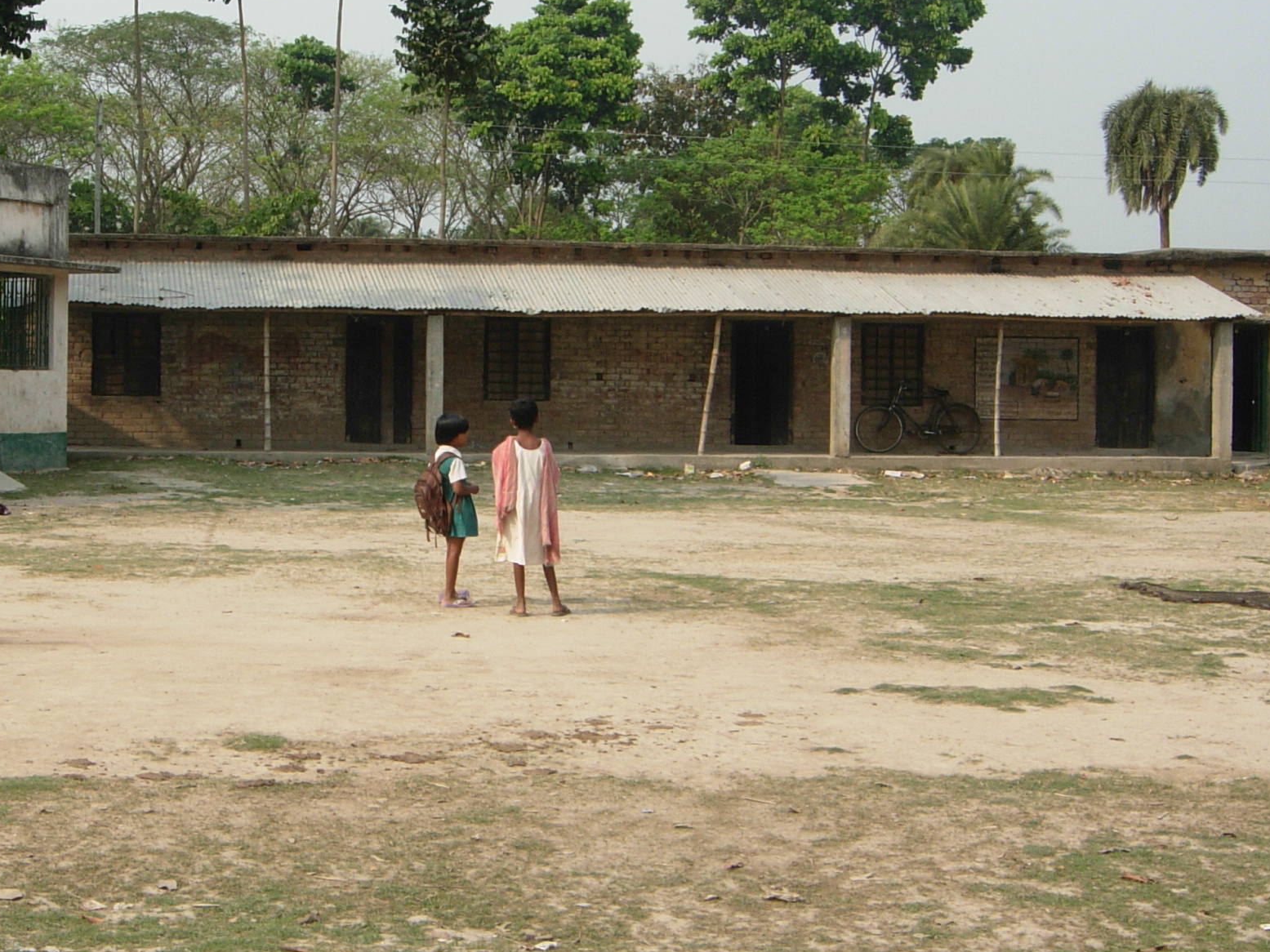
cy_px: 405
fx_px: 2201
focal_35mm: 60
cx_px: 405
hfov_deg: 31.9
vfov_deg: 24.4
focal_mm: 7.5
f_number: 5.4
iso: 50
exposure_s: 1/215
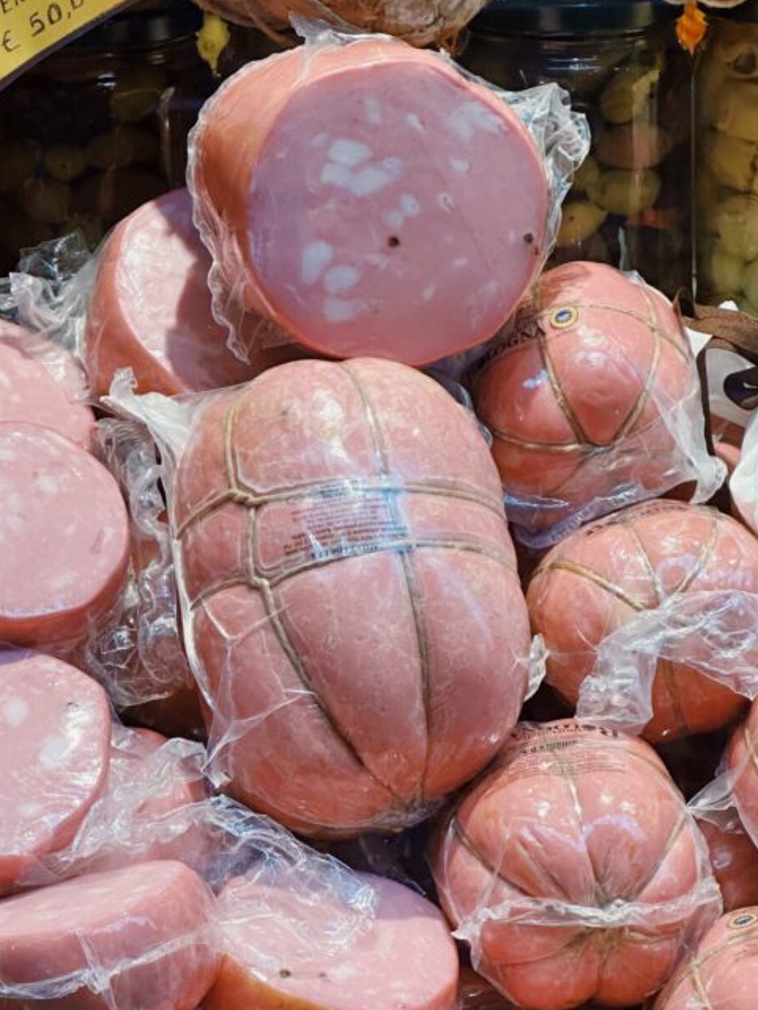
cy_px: 332
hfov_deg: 12.0
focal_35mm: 123
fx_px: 3590
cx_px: 320
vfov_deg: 16.0
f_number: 2.8
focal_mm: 9
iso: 100
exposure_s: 1/100
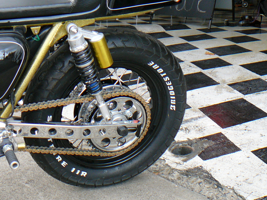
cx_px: 69
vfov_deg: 26.1
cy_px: 99
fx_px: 432
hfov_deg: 33.7
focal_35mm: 56
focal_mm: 5.2
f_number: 2.8
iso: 100
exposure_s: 1/40
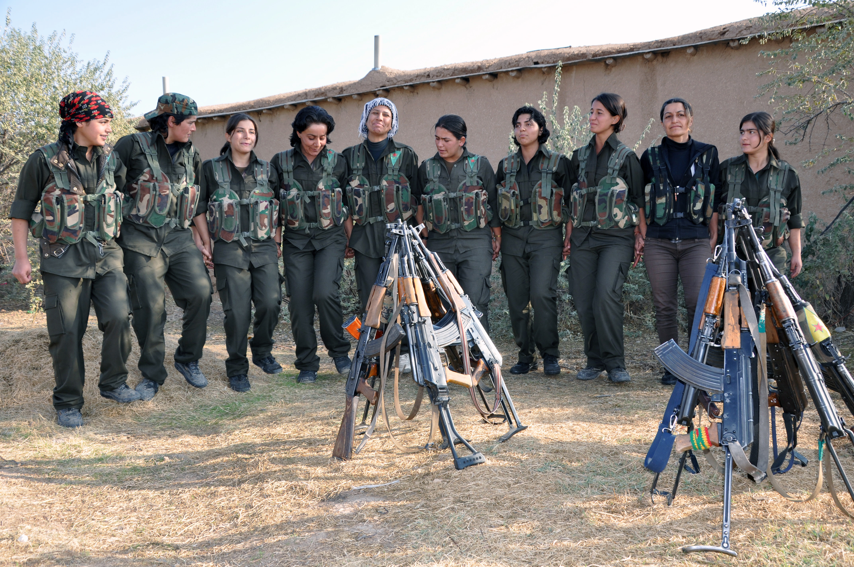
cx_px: 427
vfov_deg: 41.6
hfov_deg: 59.6
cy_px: 284
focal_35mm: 32
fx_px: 746
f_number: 7.1
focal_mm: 21
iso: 200
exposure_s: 1/200
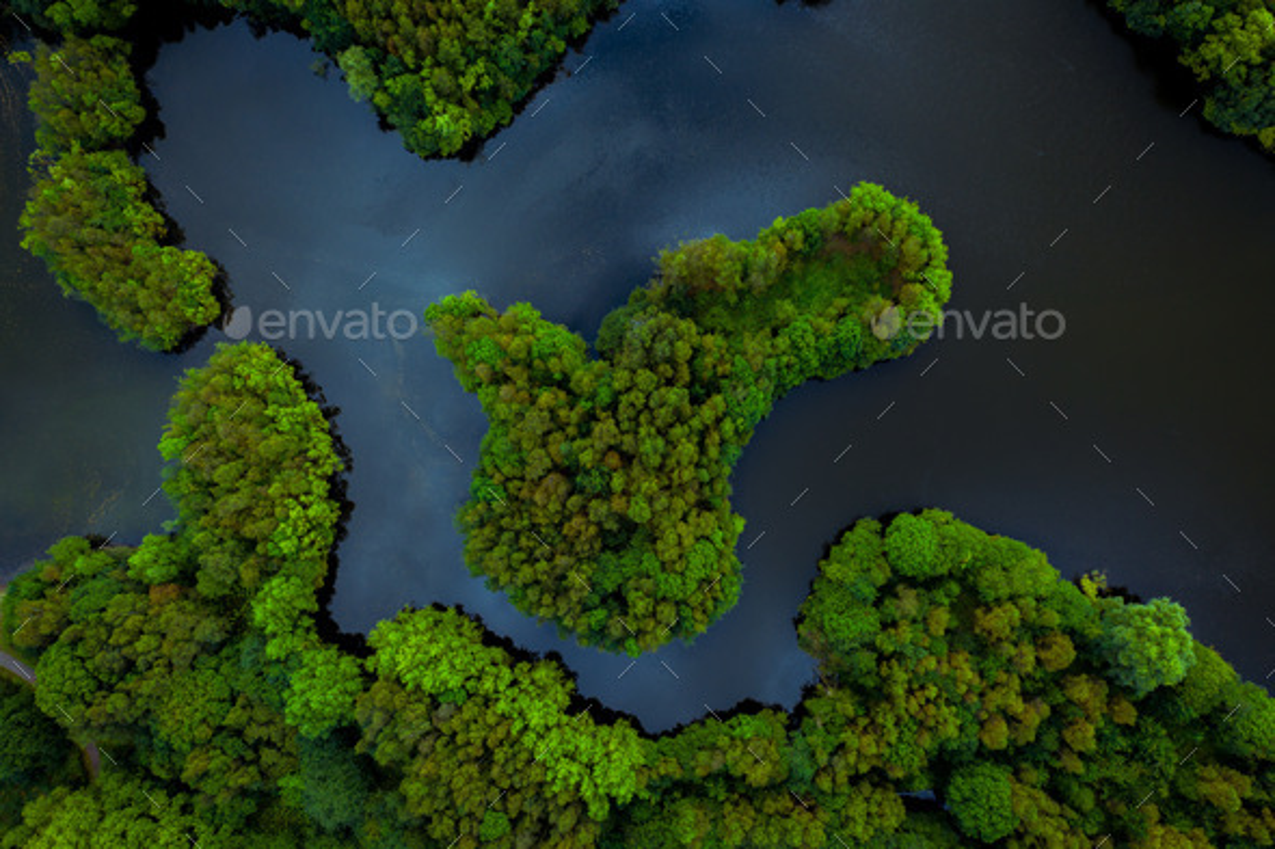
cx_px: 638
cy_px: 424
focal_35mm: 28
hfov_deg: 65.5
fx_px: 991
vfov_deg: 46.4
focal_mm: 10.26
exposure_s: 1/160
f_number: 4
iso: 100
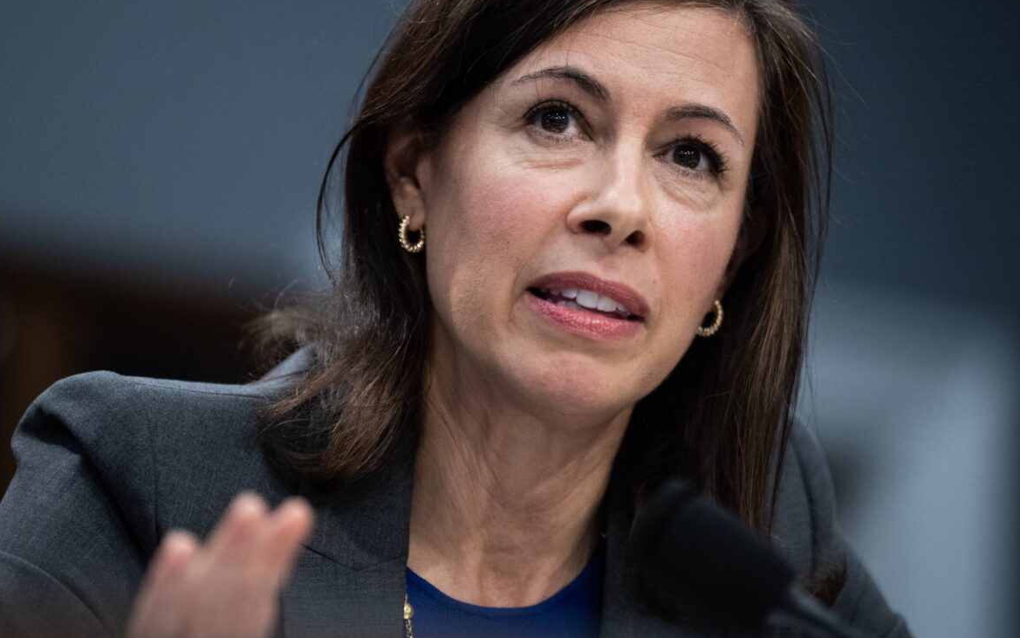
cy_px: 298
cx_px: 508
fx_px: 6561
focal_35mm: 236
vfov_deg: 5.6
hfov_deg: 8.9
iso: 3200
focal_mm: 188
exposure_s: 1/320
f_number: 2.8
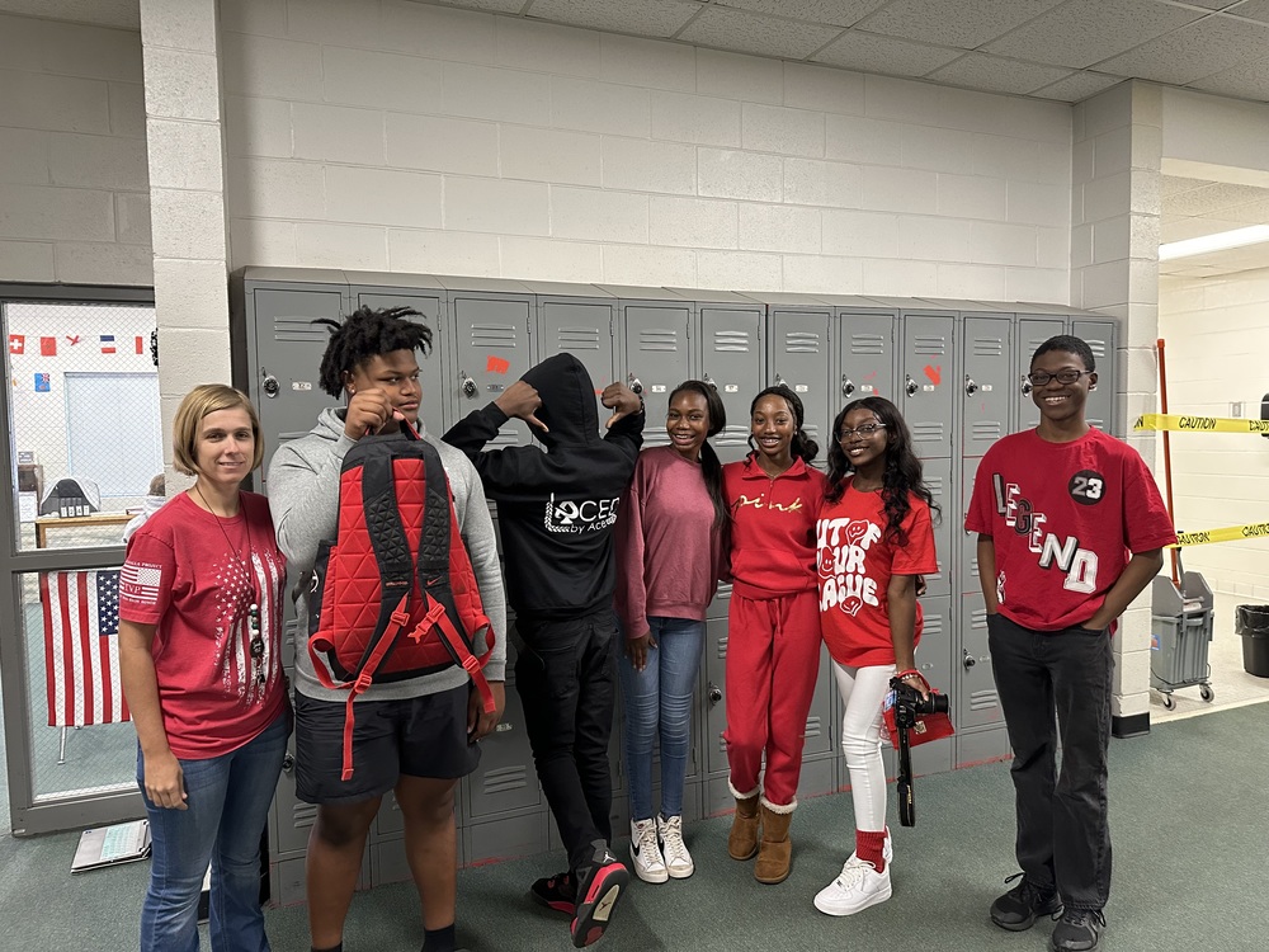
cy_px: 476
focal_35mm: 24
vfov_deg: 56.8
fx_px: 880
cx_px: 634
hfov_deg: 71.6
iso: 400
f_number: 1.78
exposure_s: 1/60
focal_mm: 6.86
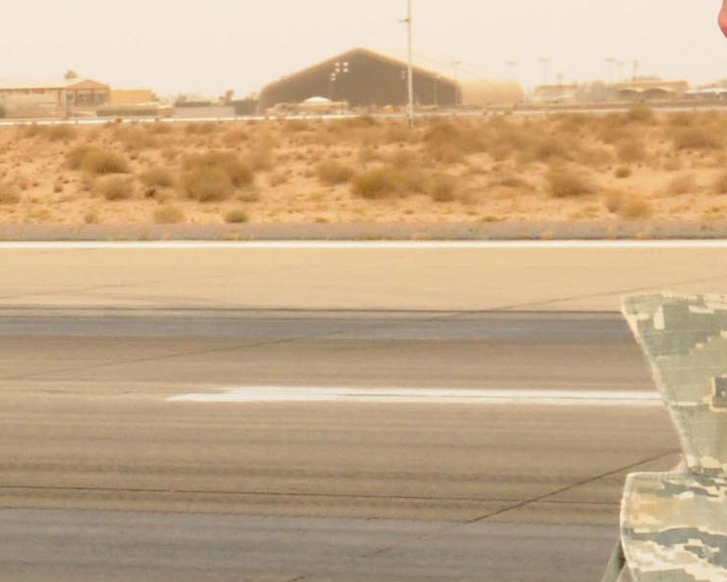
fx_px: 4175
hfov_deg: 9.8
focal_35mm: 194
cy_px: 247
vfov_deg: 8.0
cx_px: -176
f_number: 13
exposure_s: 1/200
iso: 500
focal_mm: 24
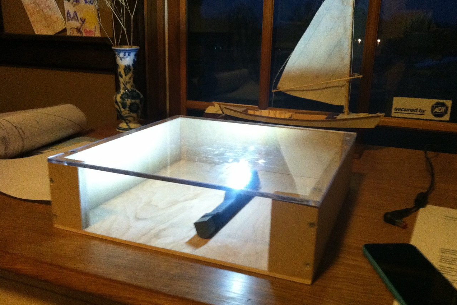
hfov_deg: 51.9
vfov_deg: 35.9
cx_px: 232
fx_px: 470
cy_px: 163
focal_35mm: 37
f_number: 2.8
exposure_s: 1/15
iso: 500
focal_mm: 3.85
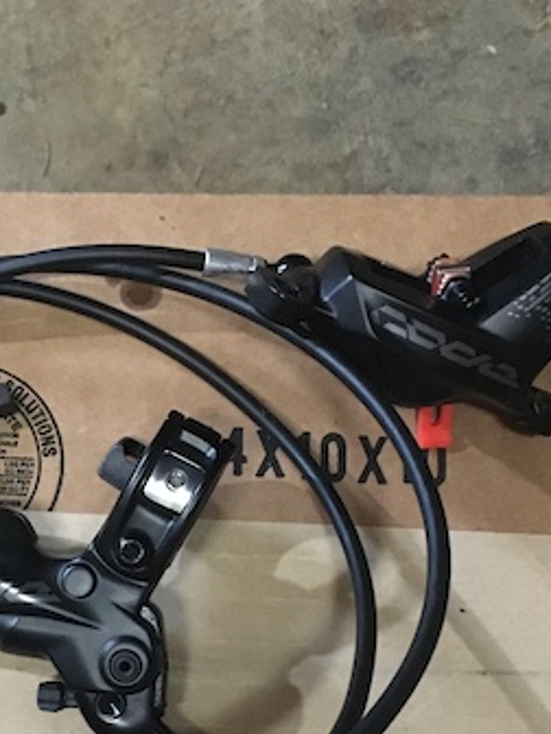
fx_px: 1464
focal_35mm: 69
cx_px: 87
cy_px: 572
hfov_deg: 21.0
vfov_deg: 27.7
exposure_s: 1/15
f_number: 2.2
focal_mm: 4.15
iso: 320
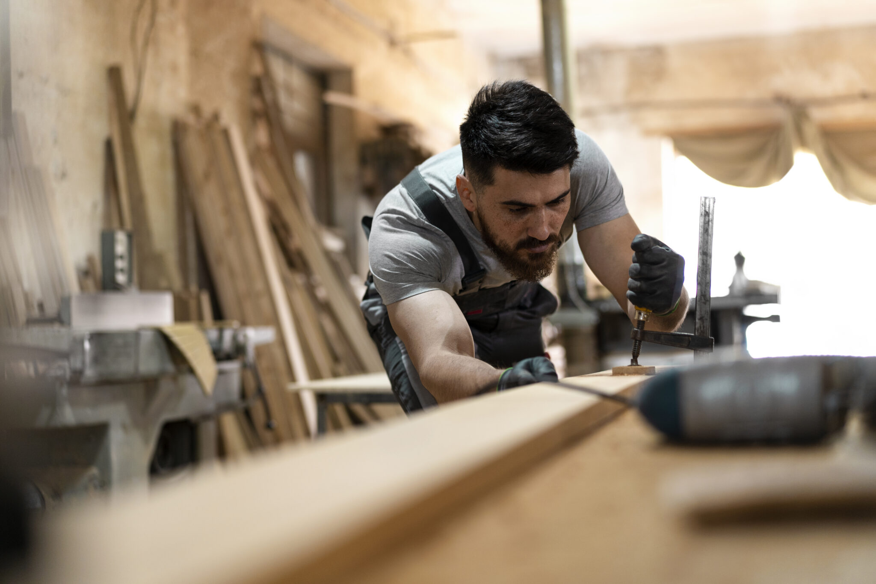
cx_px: 438
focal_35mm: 55
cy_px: 292
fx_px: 1338
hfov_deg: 36.2
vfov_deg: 24.6
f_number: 2.2
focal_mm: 55
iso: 400
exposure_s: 1/100
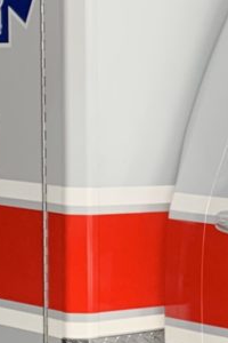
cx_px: 589
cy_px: 240
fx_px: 1539
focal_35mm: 162
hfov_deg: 7.7
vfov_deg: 12.7
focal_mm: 4.25
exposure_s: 1/191
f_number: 1.8
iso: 25
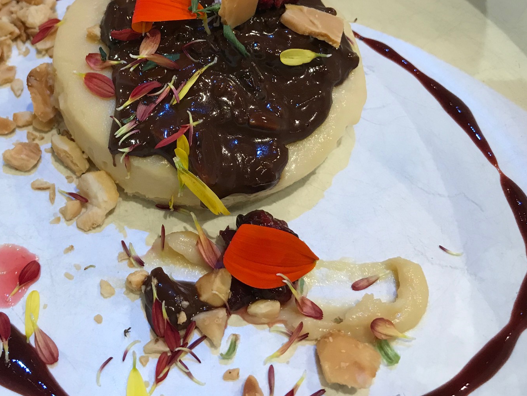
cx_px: 147
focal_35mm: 42
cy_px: 111
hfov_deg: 43.7
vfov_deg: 33.8
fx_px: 639
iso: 40
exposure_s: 1/30
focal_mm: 3.99
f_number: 1.8
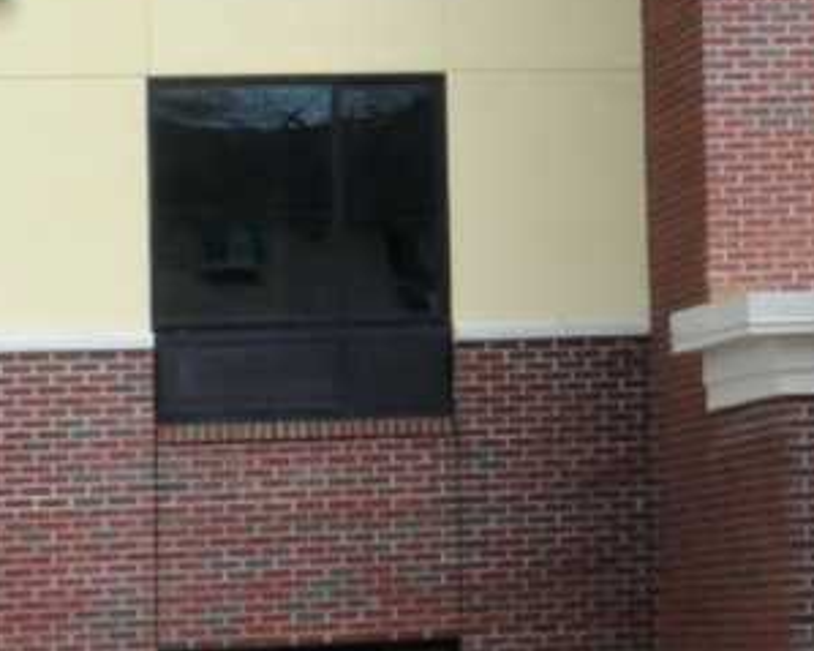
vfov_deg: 6.6
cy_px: -193
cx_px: 1552
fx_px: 5563
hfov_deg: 8.0
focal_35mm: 231
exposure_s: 1/60
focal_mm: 24
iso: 800
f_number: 16
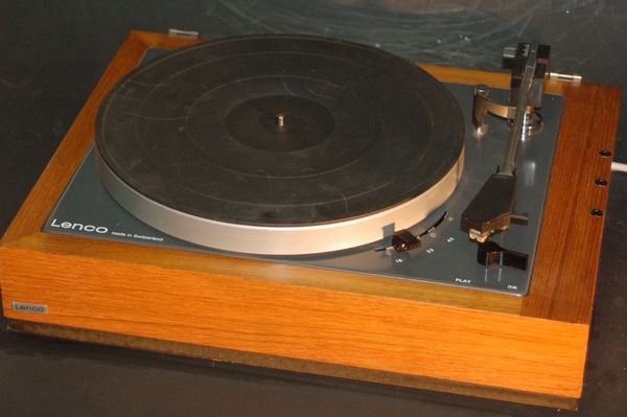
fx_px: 1775
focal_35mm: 102
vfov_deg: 13.4
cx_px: 314
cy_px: 208
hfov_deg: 20.0
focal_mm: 68
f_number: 5.6
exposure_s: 1/60
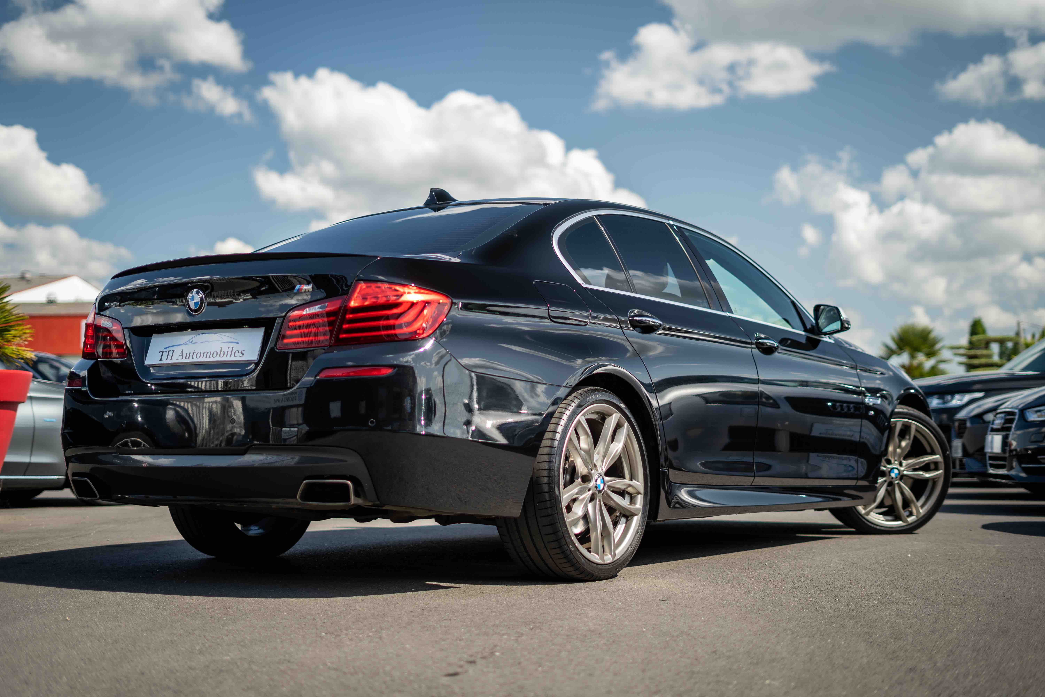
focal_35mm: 50
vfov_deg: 27.0
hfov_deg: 39.6
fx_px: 1451
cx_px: 522
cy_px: 348
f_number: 1.8
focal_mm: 50
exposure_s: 1/1000
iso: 64
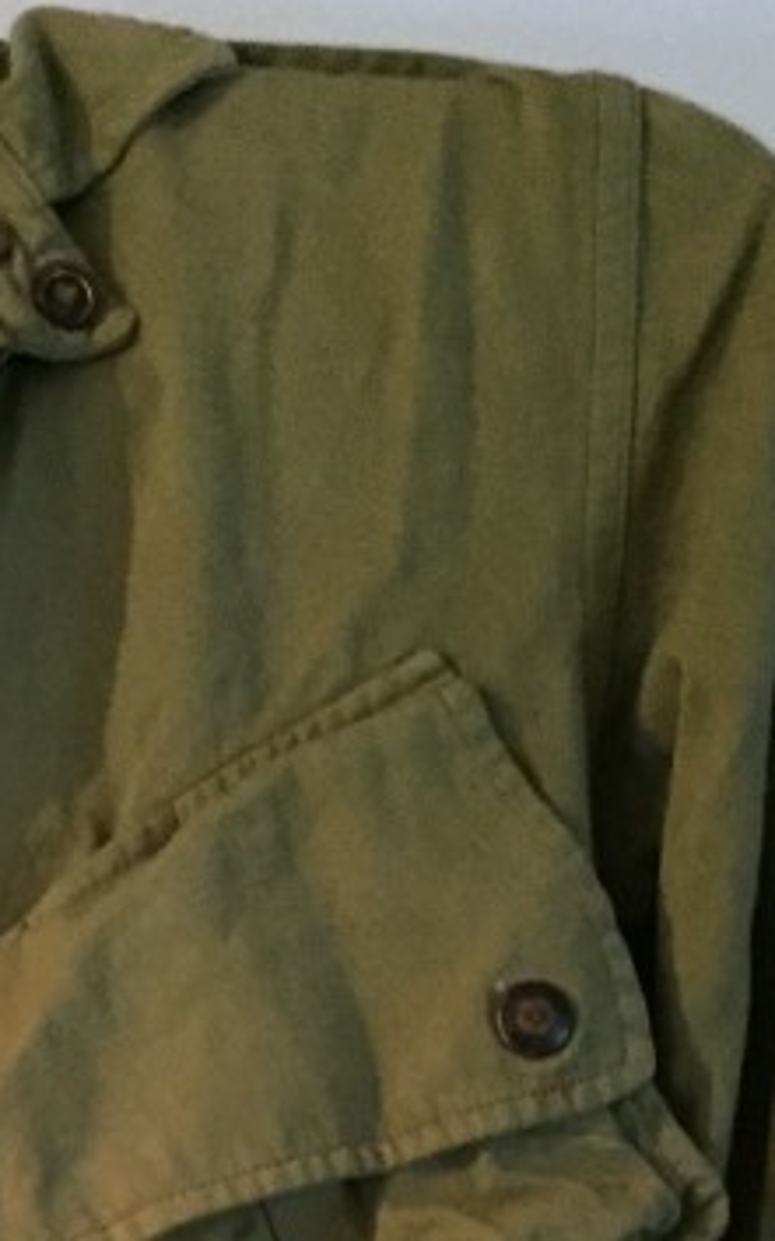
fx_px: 3010
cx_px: -207
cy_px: 1637
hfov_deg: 14.1
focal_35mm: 89
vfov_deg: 21.0
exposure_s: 1/15
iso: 320
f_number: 2.2
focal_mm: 4.15
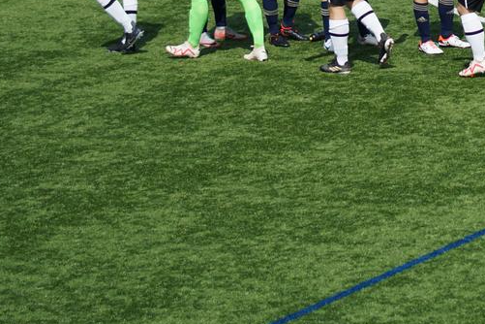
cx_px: 521
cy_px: -17
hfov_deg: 8.0
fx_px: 3450
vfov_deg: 5.4
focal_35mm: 256
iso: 250
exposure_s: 1/2000
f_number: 4.5
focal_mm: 75
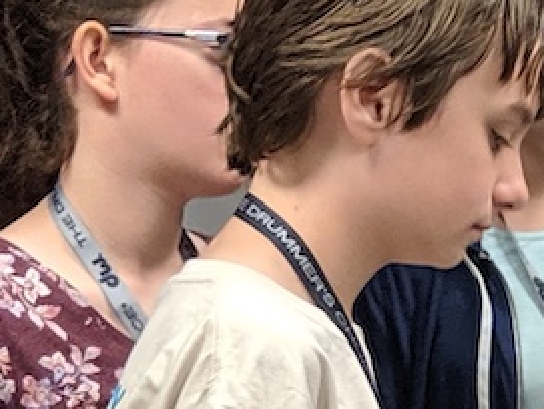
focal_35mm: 199
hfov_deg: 9.3
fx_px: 3131
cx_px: 1056
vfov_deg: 7.2
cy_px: 858
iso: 181
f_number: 1.8
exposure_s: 1/60
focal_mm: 4.44
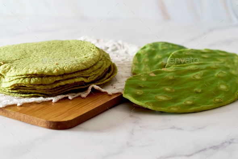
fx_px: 496
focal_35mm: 75
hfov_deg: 27.0
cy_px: 80
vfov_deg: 18.2
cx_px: 119
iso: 100
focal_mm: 50
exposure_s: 1/60
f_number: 5
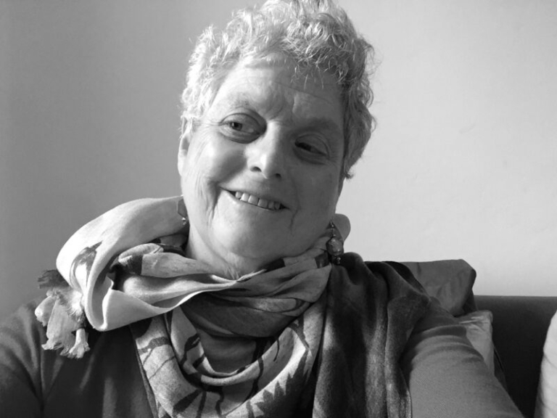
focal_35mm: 31
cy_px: 209
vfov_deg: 45.4
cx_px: 278
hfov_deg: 58.4
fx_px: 499
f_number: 2.2
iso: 200
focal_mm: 2.65
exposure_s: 1/33
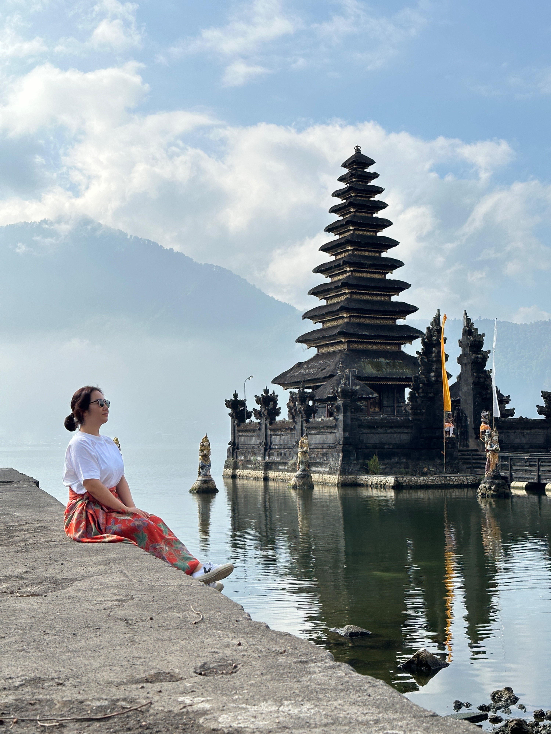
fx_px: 1019
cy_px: 367
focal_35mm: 48
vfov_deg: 39.7
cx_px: 276
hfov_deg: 30.3
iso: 64
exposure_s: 1/7092
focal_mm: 6.86
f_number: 1.78
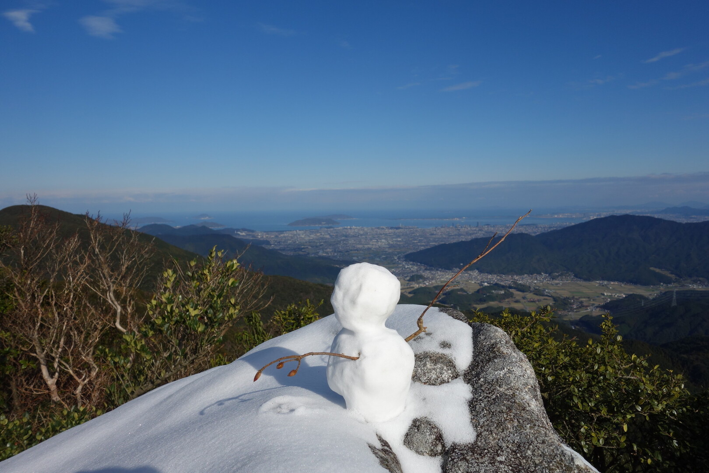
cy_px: 236
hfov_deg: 65.5
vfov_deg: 46.4
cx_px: 354
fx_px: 551
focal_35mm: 28
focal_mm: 10.4
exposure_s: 1/800
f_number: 7.1
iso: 125
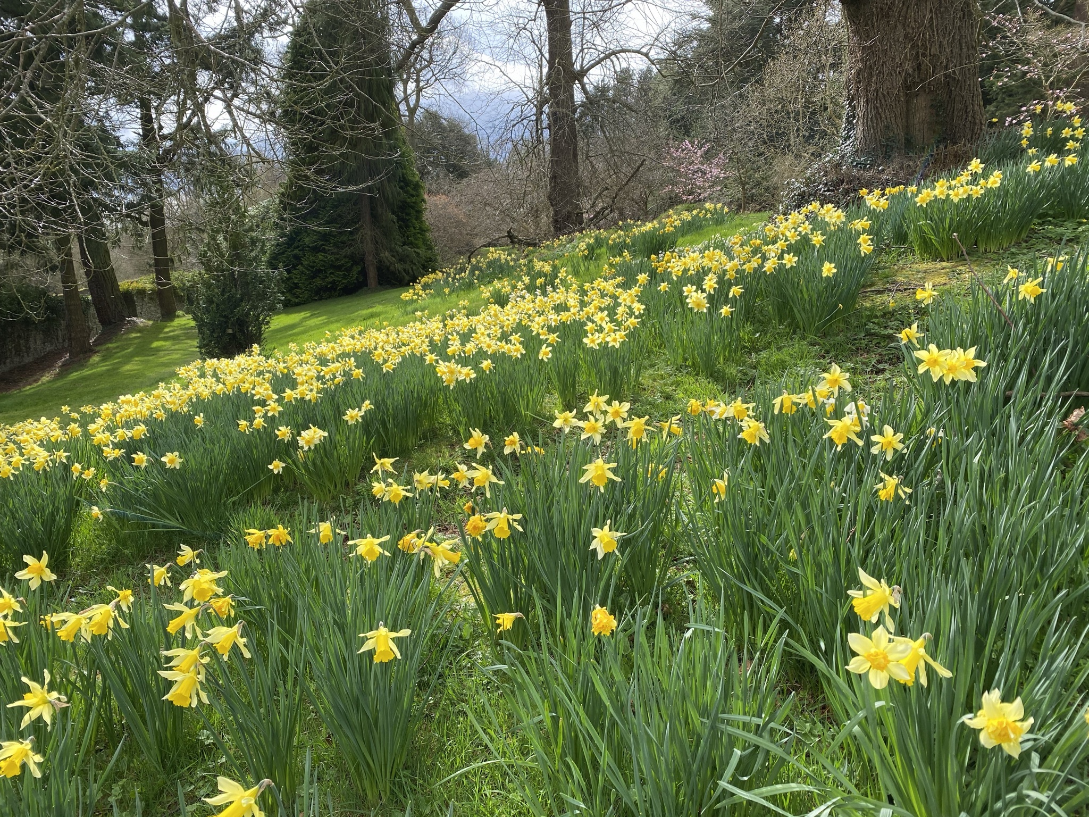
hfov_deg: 67.3
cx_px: 544
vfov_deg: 53.1
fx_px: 818
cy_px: 408
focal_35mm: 26
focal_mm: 4.25
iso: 32
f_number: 1.8
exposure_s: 1/742
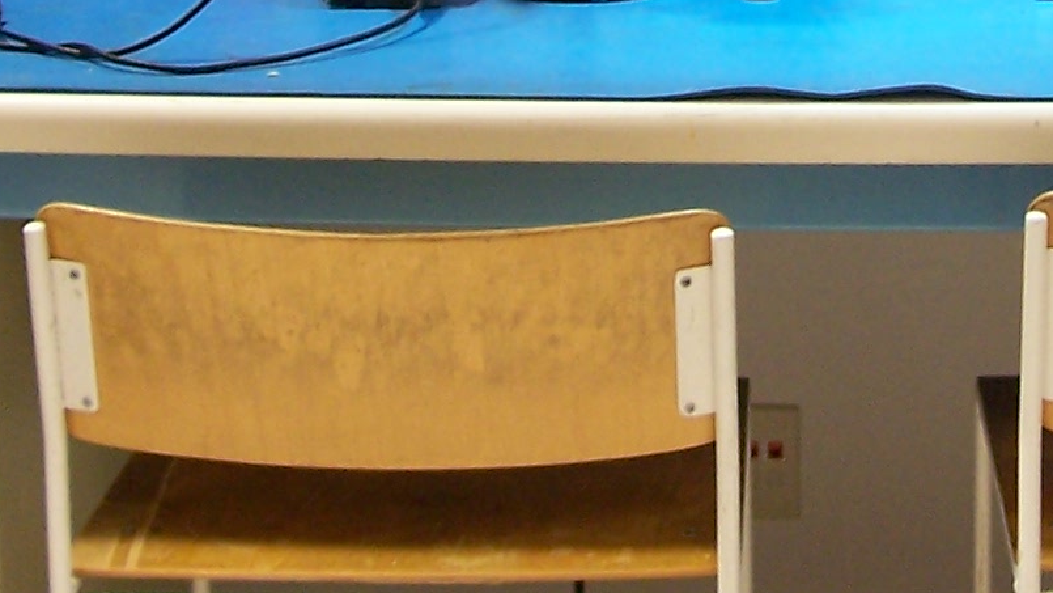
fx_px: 2960
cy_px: -401
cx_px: 747
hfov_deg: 20.1
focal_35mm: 106
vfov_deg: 10.8
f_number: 2.7
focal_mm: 5.6
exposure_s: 1/15
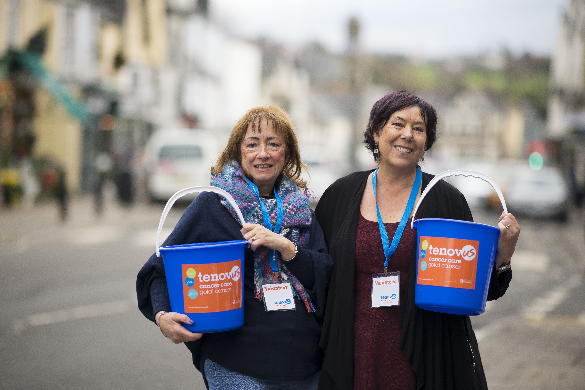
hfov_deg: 19.5
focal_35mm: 105
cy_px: 195
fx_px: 1706
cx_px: 292
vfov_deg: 13.0
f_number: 1.8
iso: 400
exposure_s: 1/2000
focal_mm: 105
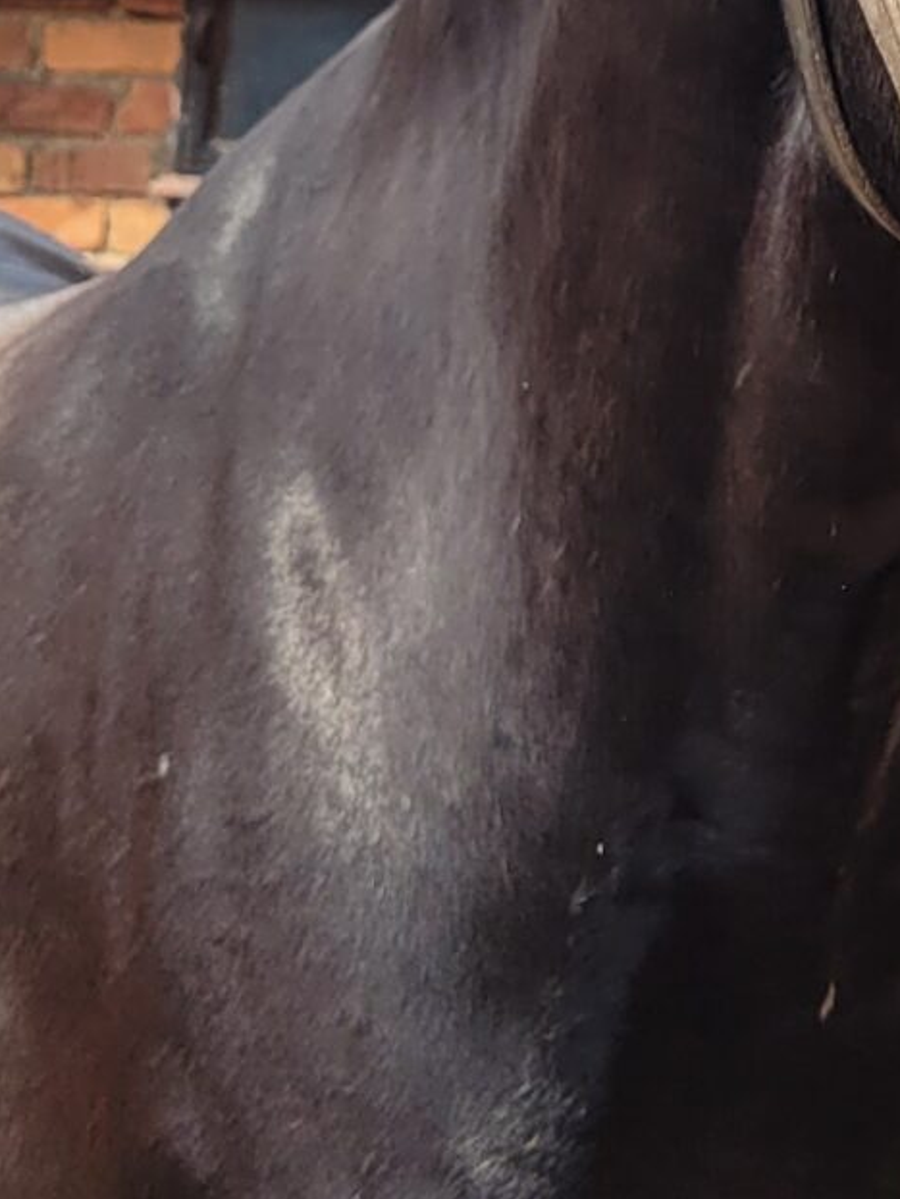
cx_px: 950
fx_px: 3707
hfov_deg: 13.6
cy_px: -4
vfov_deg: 17.9
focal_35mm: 107
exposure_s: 1/1824
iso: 40
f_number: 1.8
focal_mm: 5.4
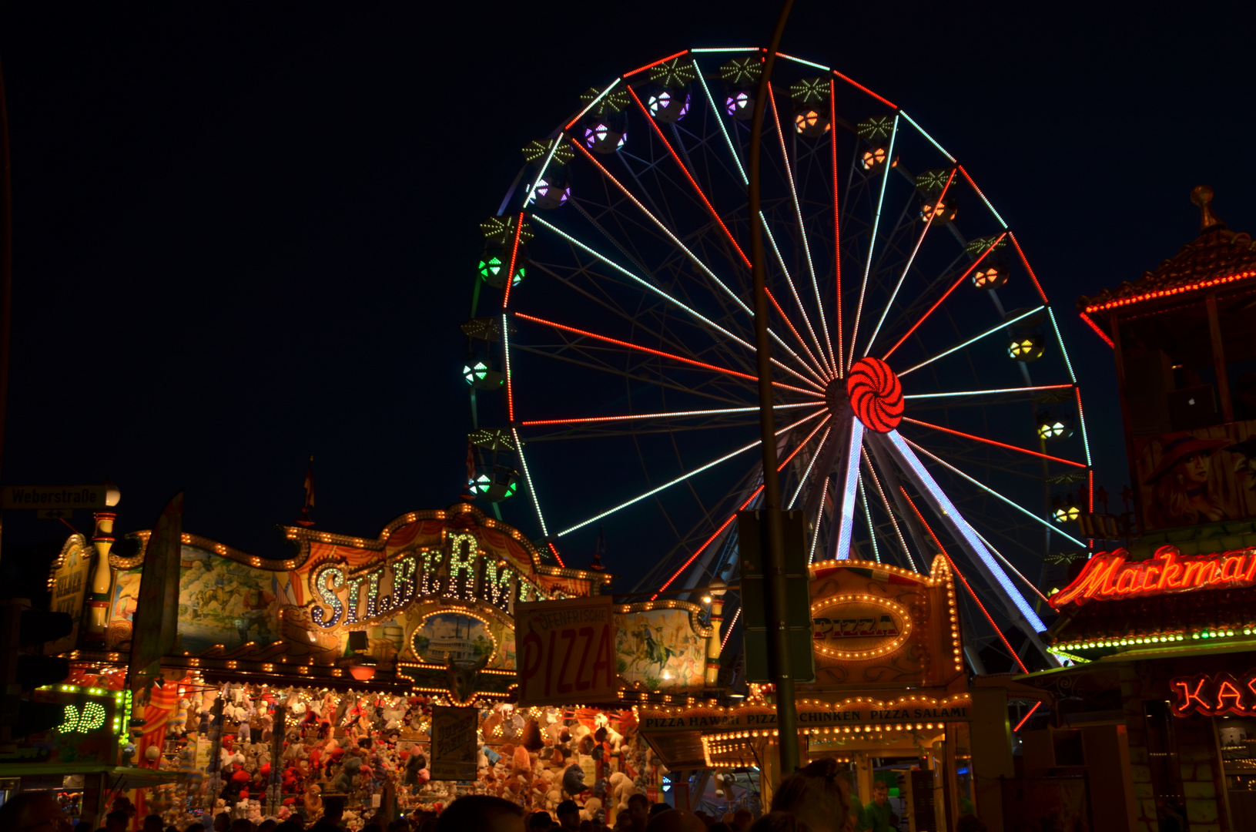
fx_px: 1306
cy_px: 416
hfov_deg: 51.4
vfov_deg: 35.3
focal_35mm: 38
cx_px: 628
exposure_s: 1/125
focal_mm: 25
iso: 100
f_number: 3.8
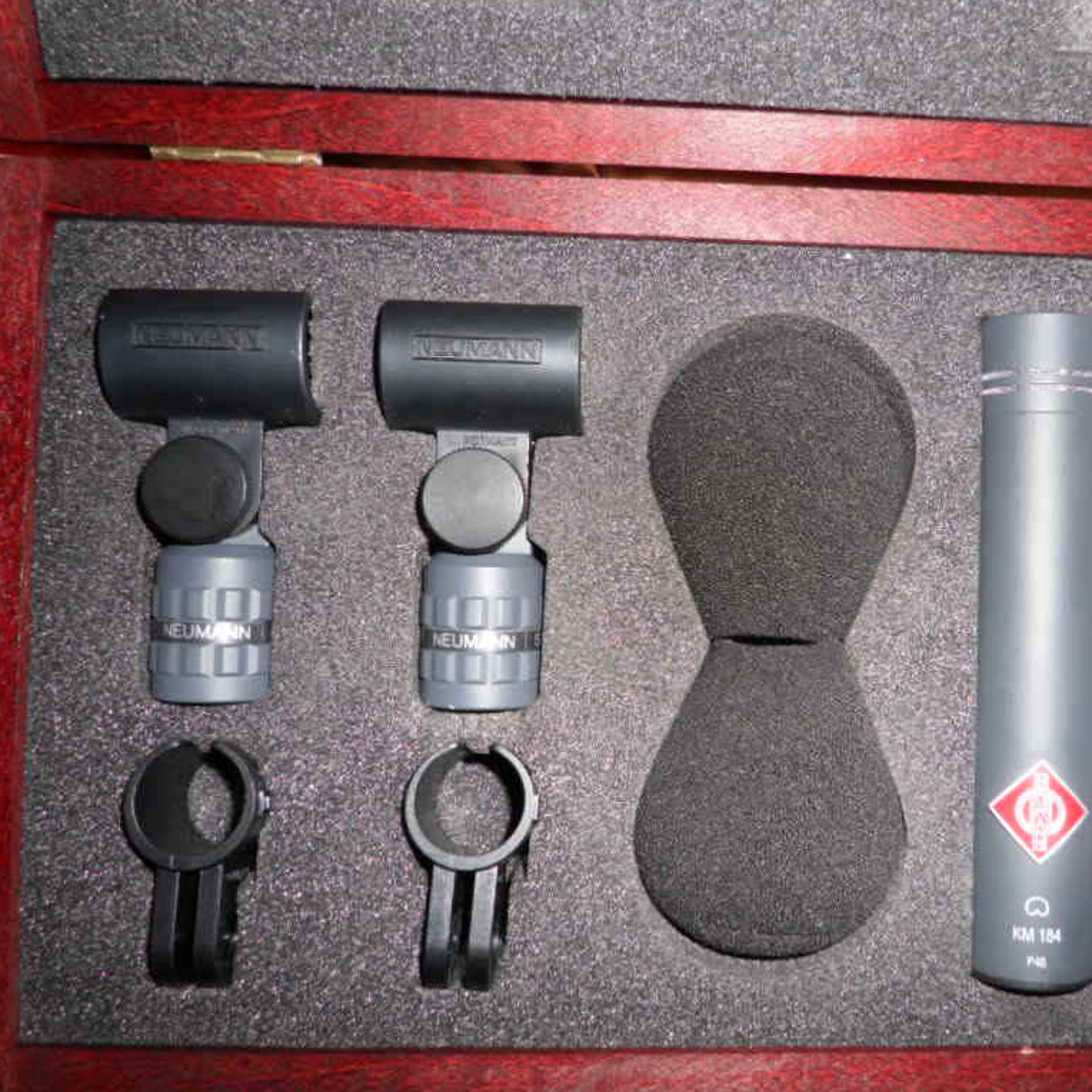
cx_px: 729
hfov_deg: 50.2
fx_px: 1142
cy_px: 545
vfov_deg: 51.1
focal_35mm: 32
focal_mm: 4.9
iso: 100
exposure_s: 1/15
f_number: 9.1
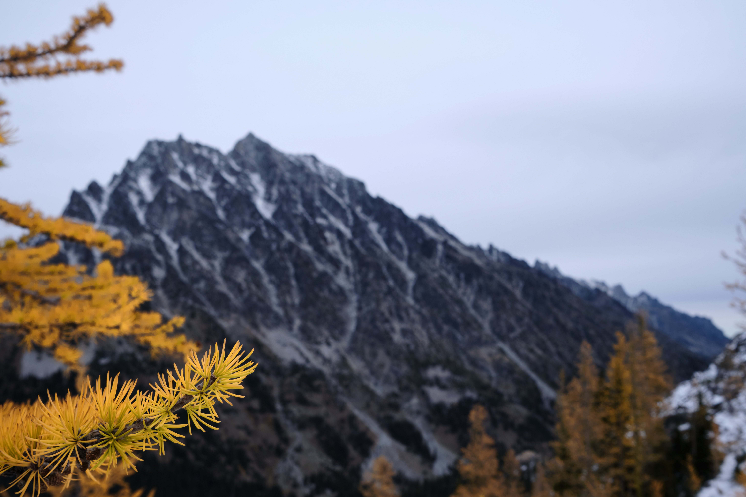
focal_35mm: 36
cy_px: 254
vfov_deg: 36.9
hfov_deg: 53.1
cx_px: 371
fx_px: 746
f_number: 13
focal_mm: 23
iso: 320
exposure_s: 1/200
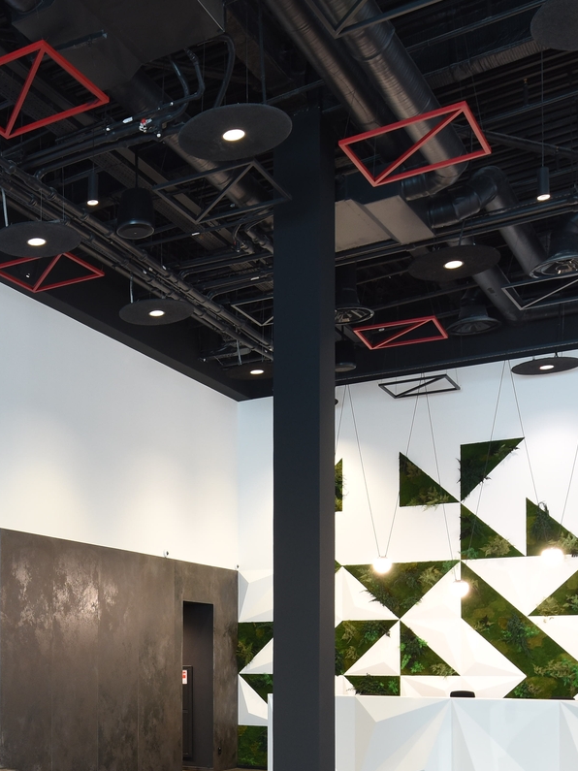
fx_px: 1024
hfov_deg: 28.6
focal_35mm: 46
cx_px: -59
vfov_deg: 41.2
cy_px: 380
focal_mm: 19
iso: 400
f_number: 8
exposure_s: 1/3
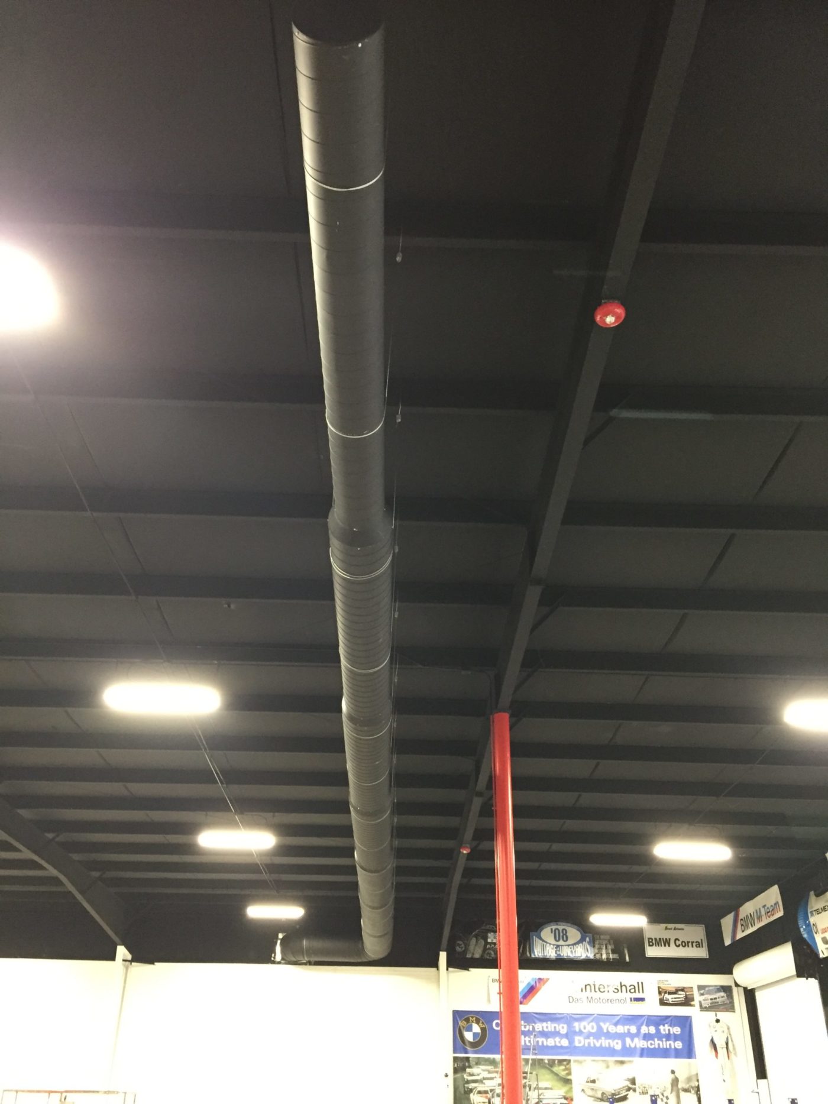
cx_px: 414
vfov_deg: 61.7
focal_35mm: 29
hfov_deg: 48.2
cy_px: 552
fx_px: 925
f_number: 2.2
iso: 250
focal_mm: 4.15
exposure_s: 1/24
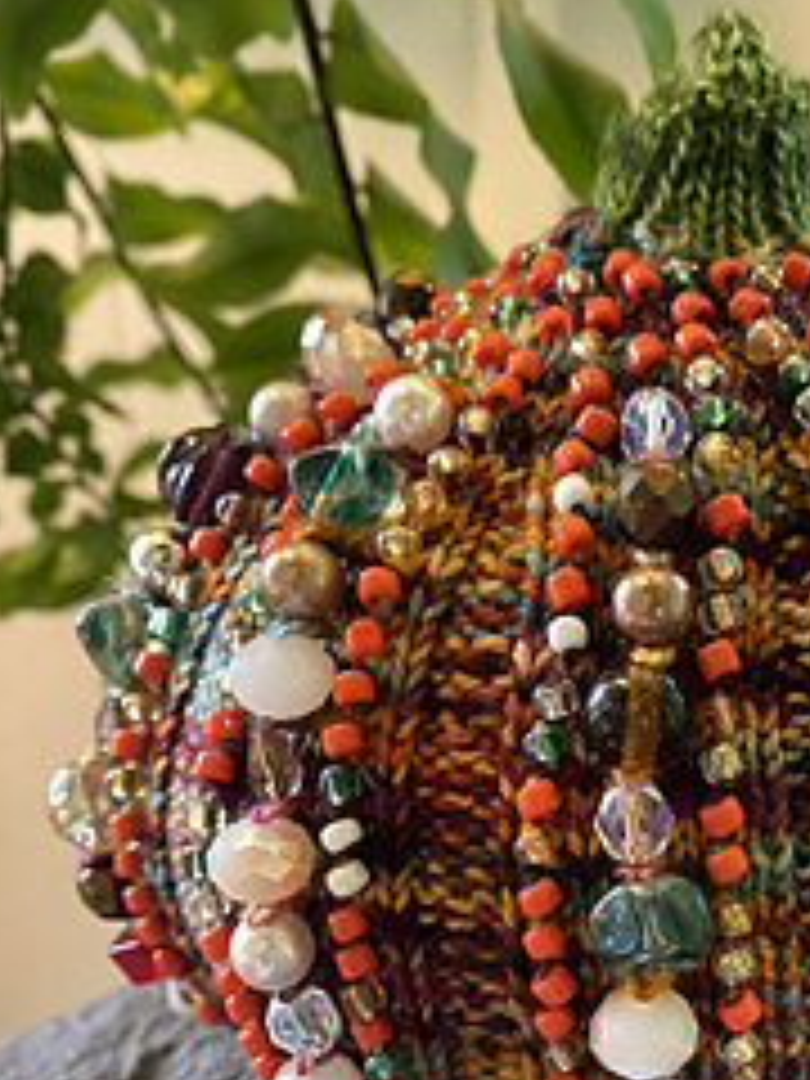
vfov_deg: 35.9
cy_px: 828
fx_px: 1622
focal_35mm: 52
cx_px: 664
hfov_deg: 27.4
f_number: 1.8
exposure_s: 1/30
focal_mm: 4.25
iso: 1000
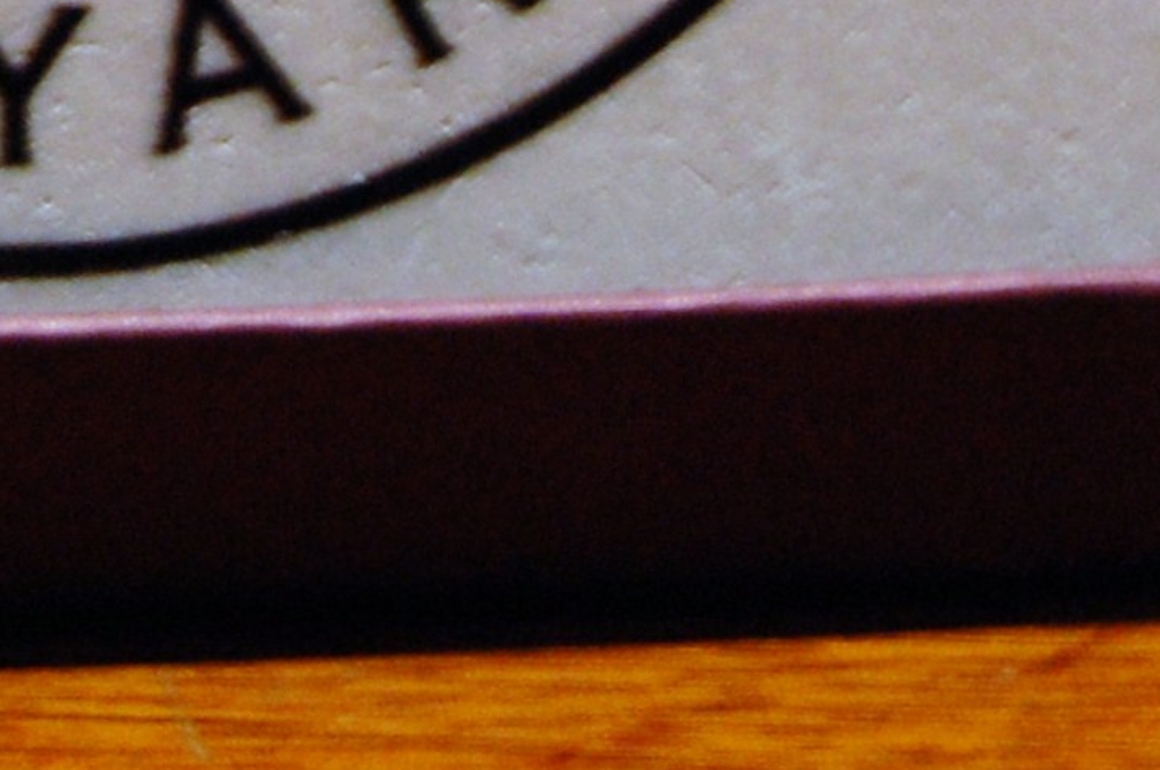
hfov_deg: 7.1
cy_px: -742
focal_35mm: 289
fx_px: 9300
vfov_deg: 4.7
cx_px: 70
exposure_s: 1/8
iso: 1000
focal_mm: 46
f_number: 5.3
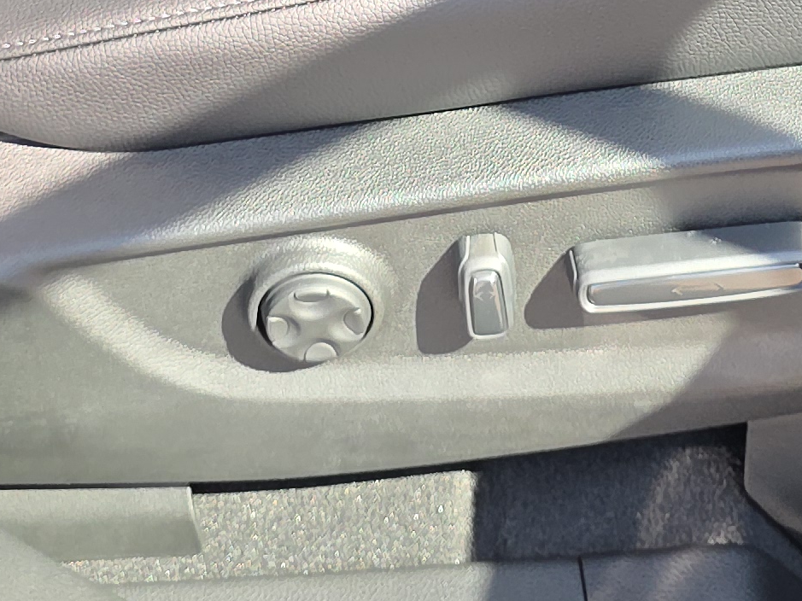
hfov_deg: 19.9
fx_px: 2270
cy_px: -376
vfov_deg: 13.9
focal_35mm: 98
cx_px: 562
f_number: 1.7
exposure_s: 1/359
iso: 64
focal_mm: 6.3
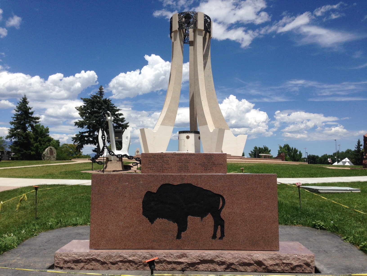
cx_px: 184
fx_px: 350
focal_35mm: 33
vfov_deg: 42.9
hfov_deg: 55.4
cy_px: 138
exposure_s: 1/3012
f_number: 2.4
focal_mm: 4.12
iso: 50
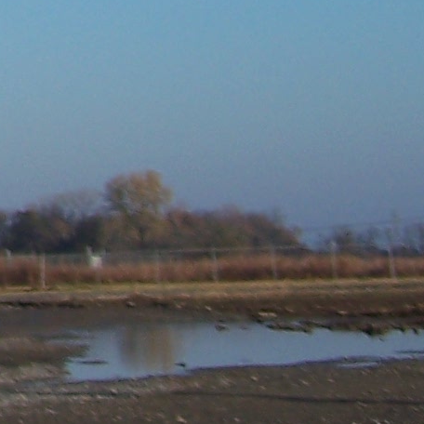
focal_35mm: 234
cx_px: -1050
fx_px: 3243
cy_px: -598
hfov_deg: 6.5
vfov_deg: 7.0
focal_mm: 7.8
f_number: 4
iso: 64
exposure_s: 1/640
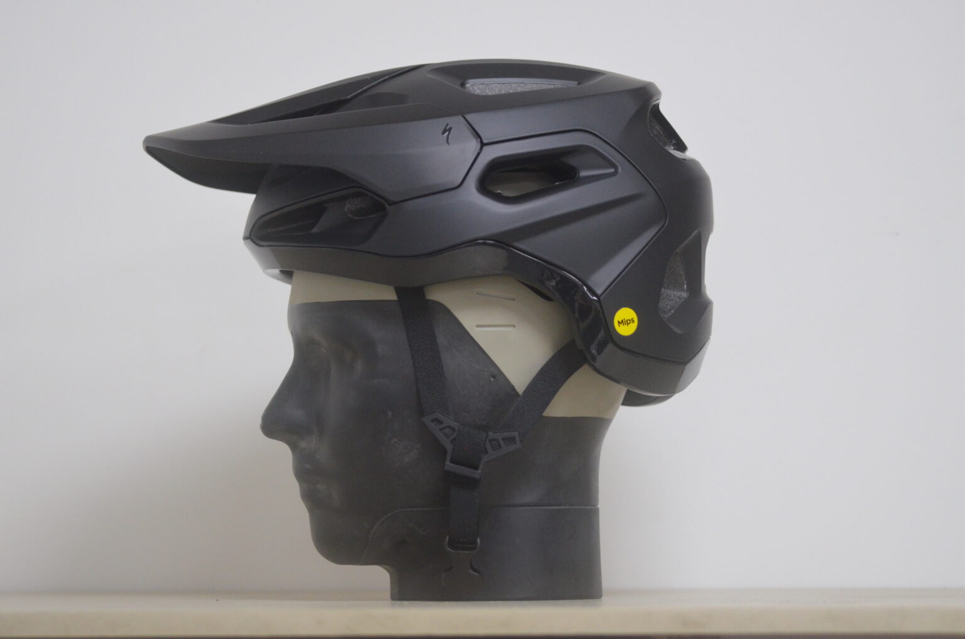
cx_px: 482
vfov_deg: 9.6
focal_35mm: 142
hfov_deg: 14.4
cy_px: 320
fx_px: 3811
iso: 1800
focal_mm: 95
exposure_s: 1/125
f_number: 4
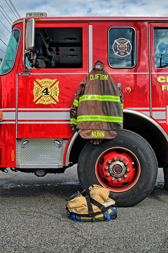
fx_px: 273
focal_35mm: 39
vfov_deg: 49.6
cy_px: 126
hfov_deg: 34.1
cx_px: 84
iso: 400
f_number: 11
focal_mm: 26
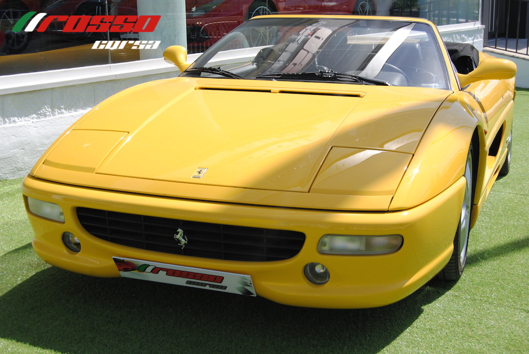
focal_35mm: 51
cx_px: 264
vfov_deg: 26.5
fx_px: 750
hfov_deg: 38.8
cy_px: 177
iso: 100
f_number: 8
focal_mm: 34
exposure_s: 1/250
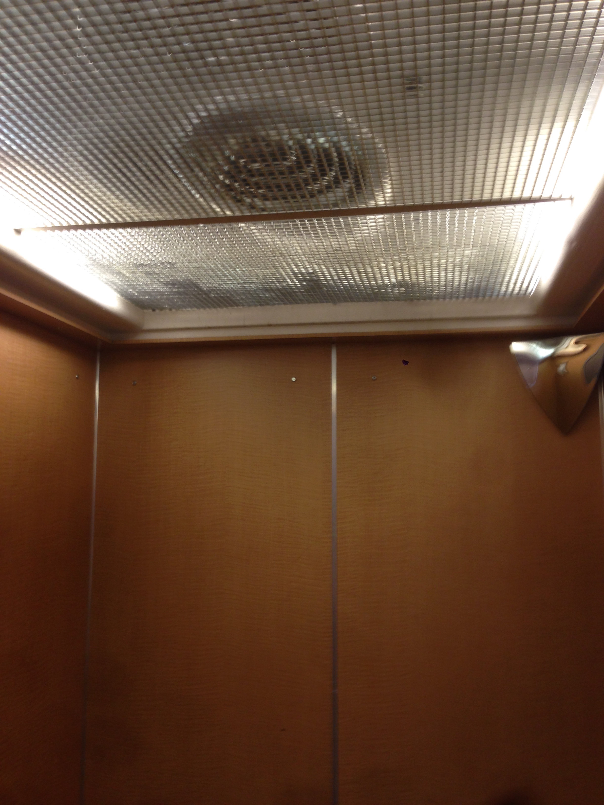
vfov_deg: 55.4
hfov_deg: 42.9
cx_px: 302
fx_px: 768
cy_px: 402
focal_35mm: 33
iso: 80
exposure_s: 1/20
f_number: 2.4
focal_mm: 4.12
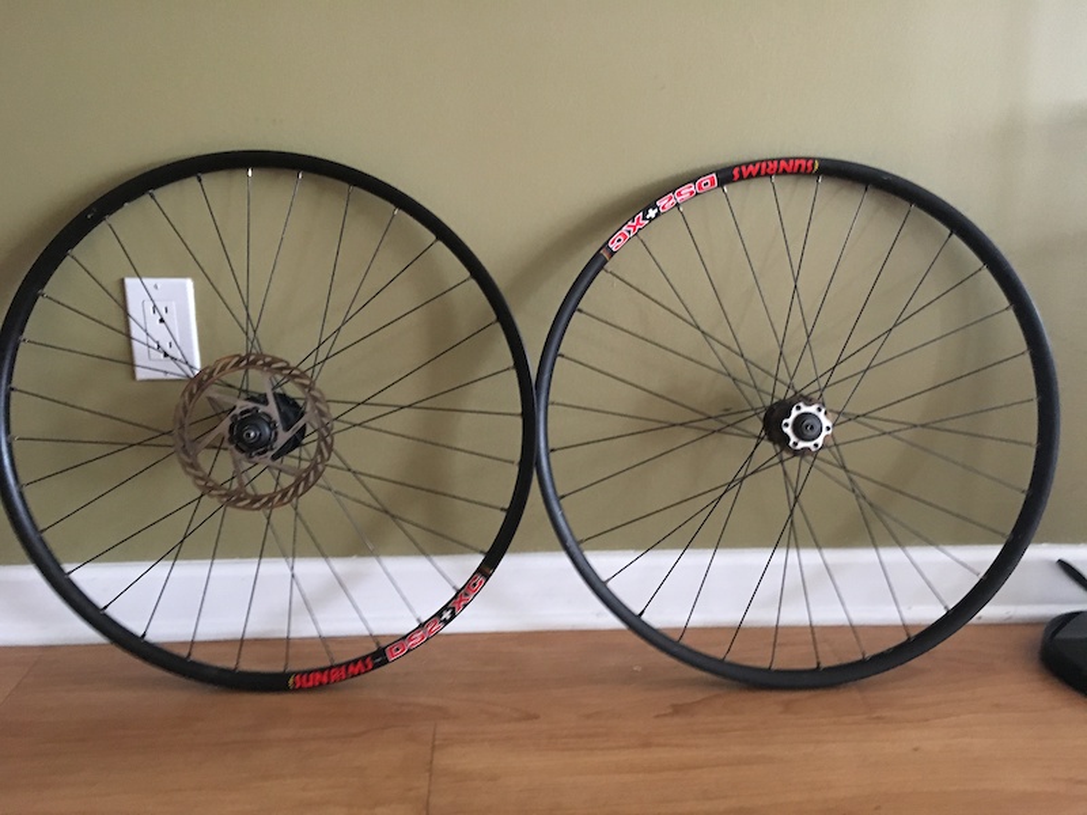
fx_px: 911
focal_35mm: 29
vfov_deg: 48.2
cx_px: 544
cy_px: 408
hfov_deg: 61.7
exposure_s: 1/24
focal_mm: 4.15
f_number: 2.2
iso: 200
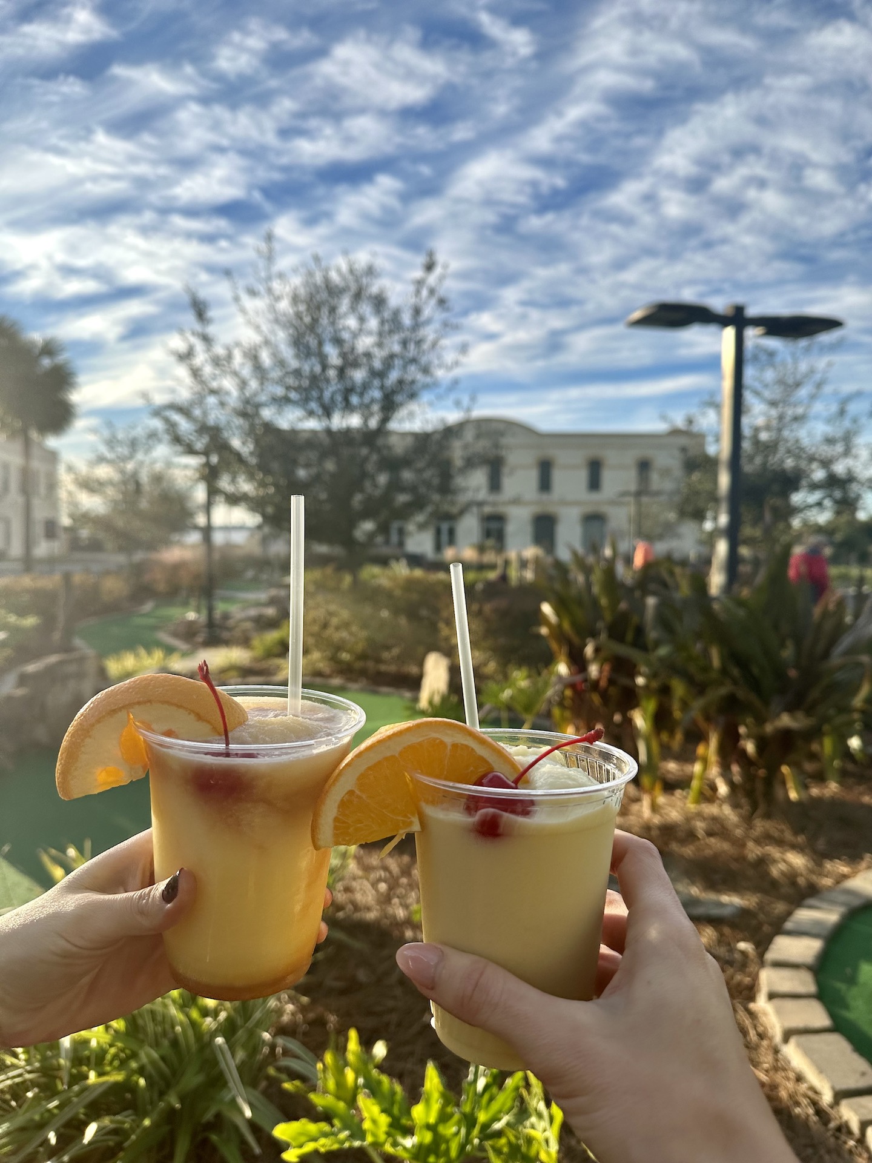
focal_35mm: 24
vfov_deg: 71.6
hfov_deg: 56.8
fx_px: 806
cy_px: 582
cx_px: 436
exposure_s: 1/3597
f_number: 1.78
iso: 80
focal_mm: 6.86
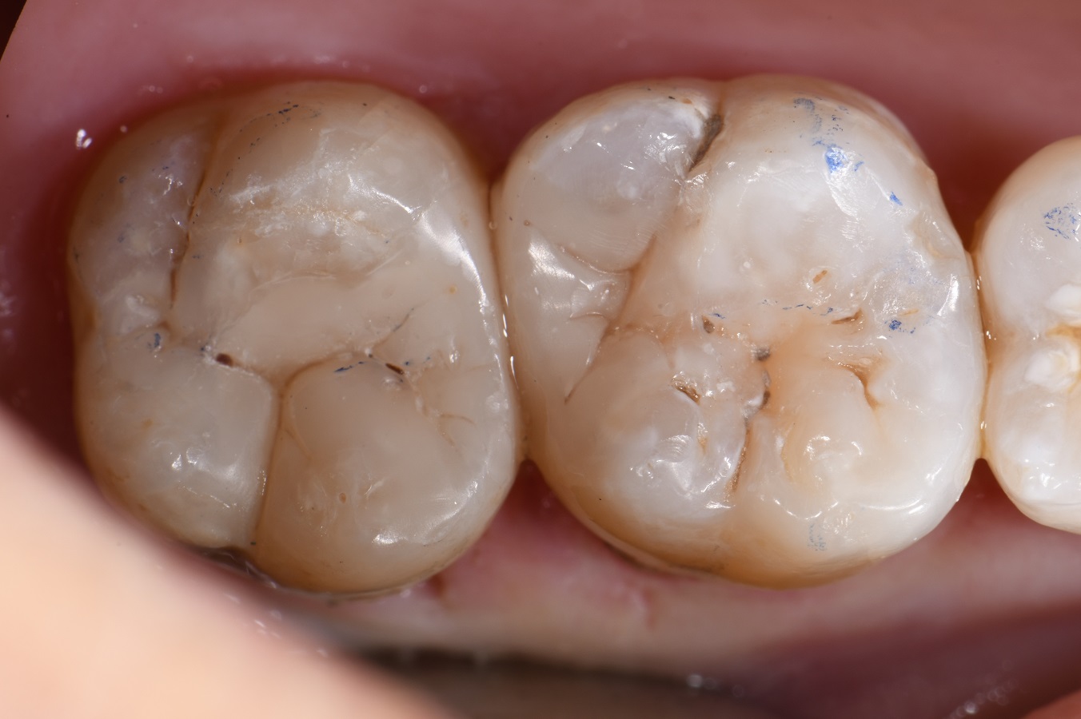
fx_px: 4712
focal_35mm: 157
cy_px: 360
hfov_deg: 13.1
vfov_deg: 8.7
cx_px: 540
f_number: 32
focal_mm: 105
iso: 200
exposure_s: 1/160
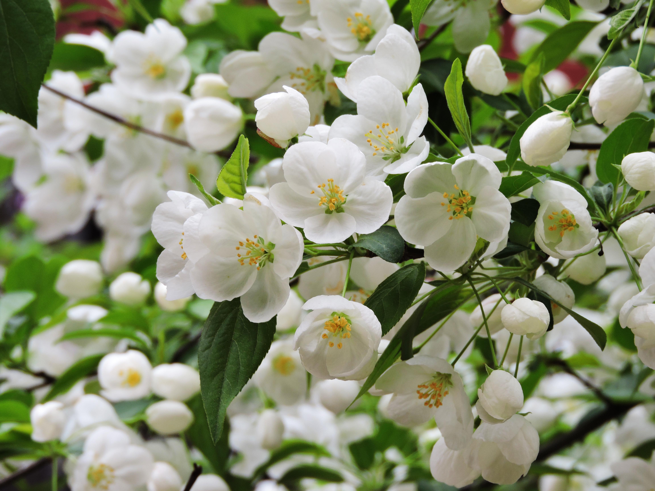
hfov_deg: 9.0
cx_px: 328
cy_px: 246
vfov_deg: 6.8
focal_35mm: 220
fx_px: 4163
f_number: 5.3
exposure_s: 1/80
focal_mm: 39.4
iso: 100
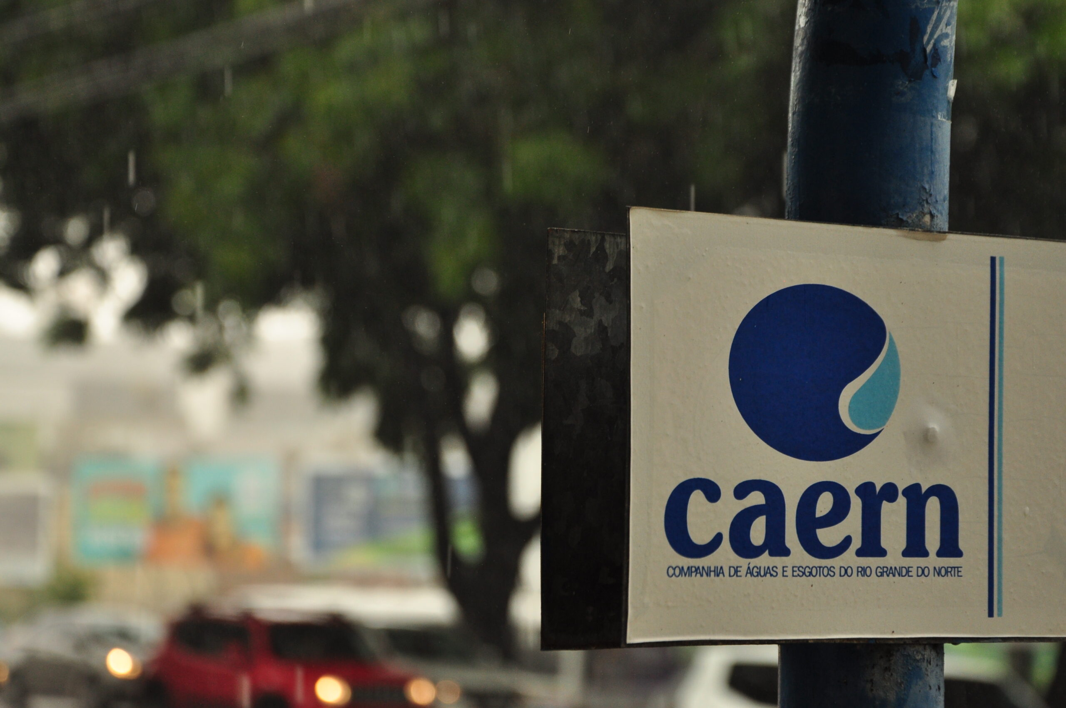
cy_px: 354
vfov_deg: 14.7
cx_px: 533
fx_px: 2750
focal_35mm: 93
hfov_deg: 21.9
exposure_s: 1/320
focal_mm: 62
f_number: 5.3
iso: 500
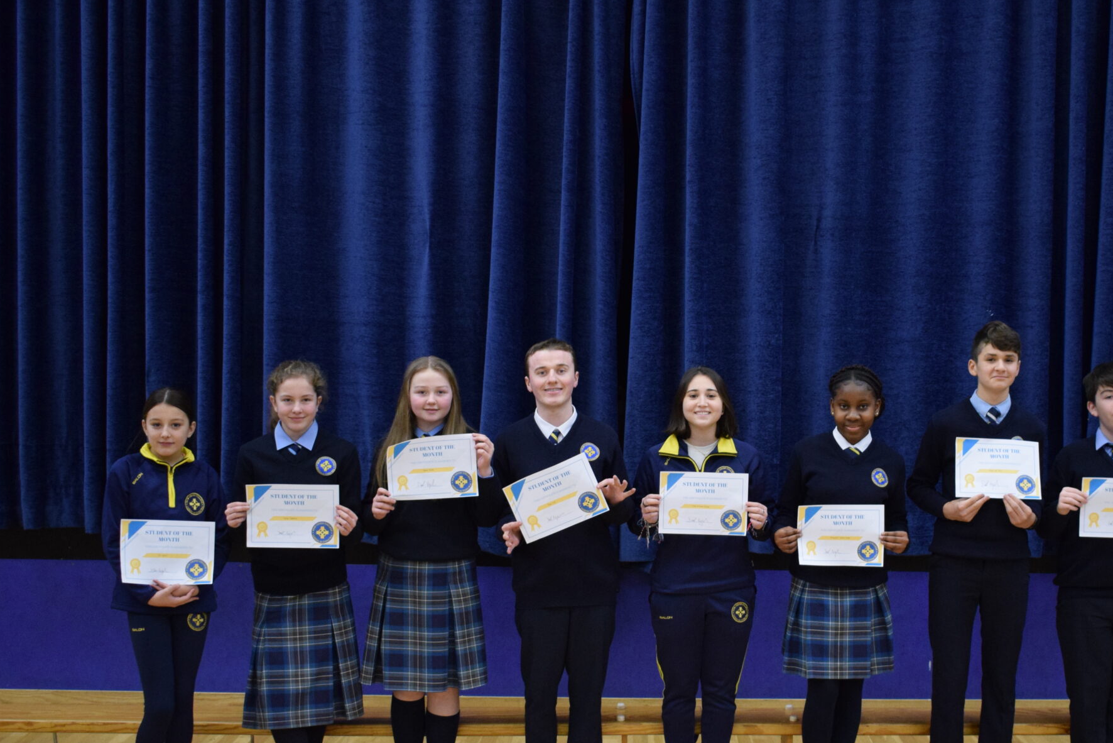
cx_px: 714
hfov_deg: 37.9
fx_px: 1608
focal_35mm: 52
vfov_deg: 25.8
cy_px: 514
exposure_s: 1/60
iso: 1800
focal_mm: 24
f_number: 3.8
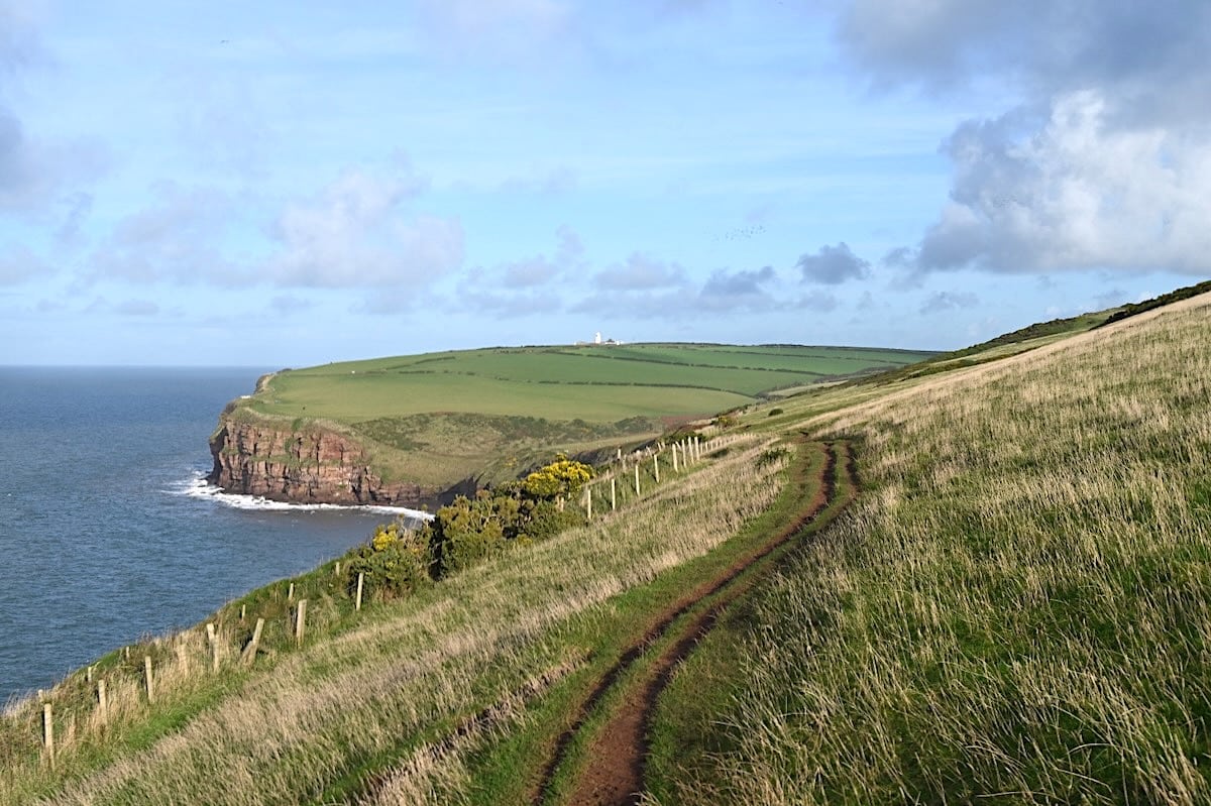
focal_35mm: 47
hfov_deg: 41.9
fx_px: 1580
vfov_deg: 28.6
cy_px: 403
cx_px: 606
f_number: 13
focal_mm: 47
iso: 400
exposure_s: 1/640
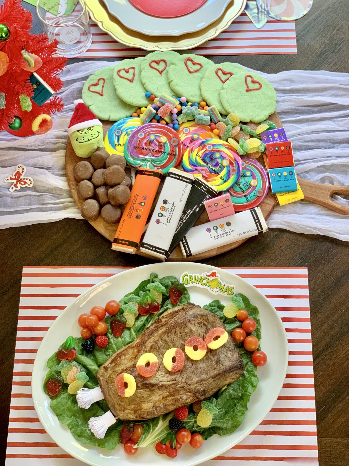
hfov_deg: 28.0
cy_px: 233
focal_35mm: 52
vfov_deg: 36.8
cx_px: 174
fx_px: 699
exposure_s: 1/60
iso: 400
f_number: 2.4
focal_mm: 6
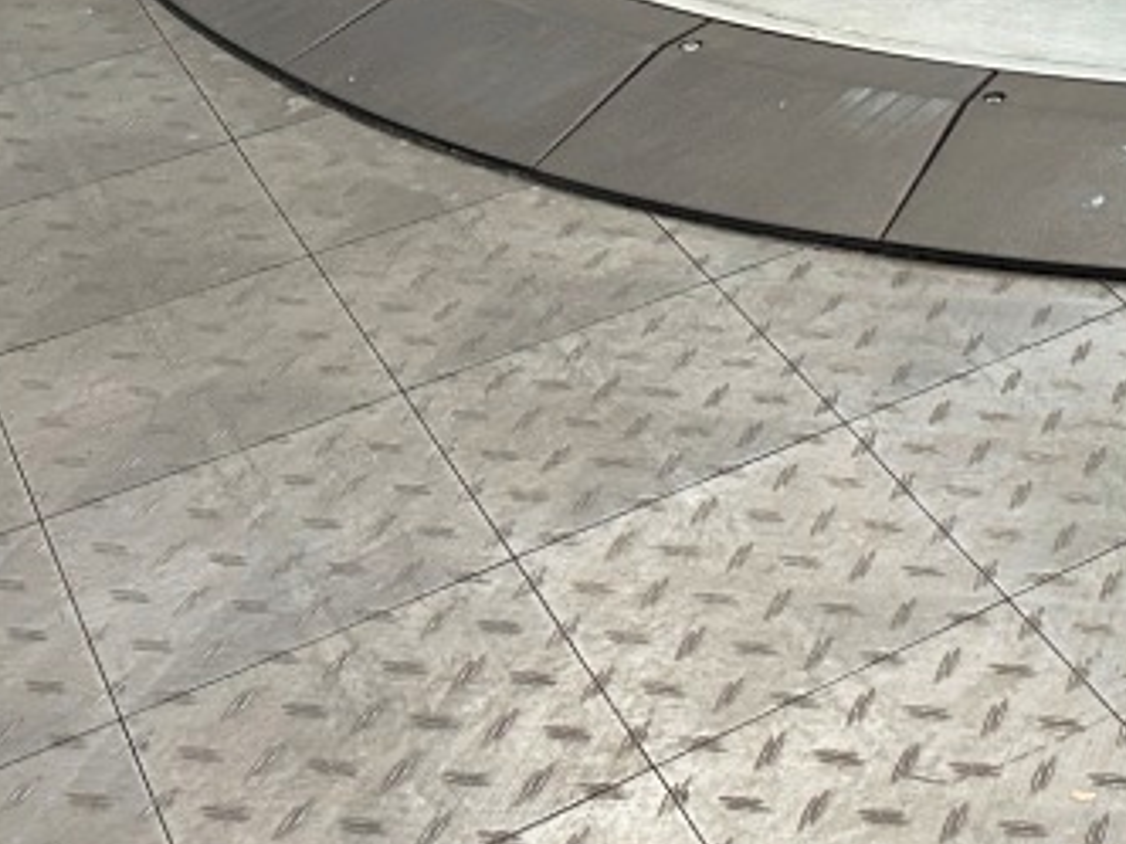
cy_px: -403
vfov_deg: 17.9
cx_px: 1435
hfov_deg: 23.5
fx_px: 2407
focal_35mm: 74
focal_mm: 6.86
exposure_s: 1/60
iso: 640
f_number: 1.78
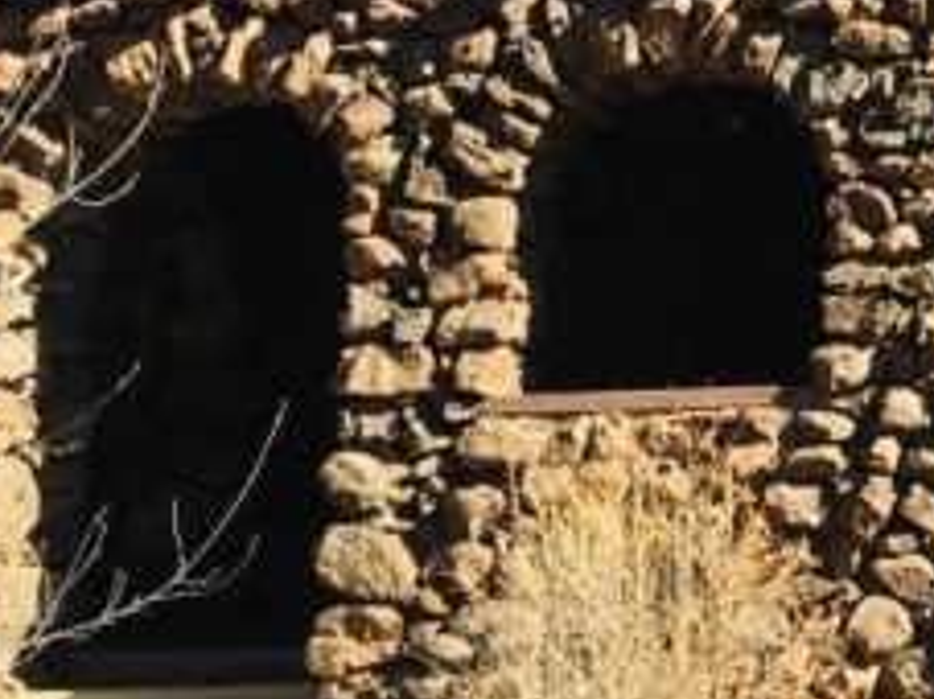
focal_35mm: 98
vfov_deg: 14.7
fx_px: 2643
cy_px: -90
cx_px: 1325
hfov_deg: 18.2
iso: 25
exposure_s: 1/718
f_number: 2.2
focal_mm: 4.15
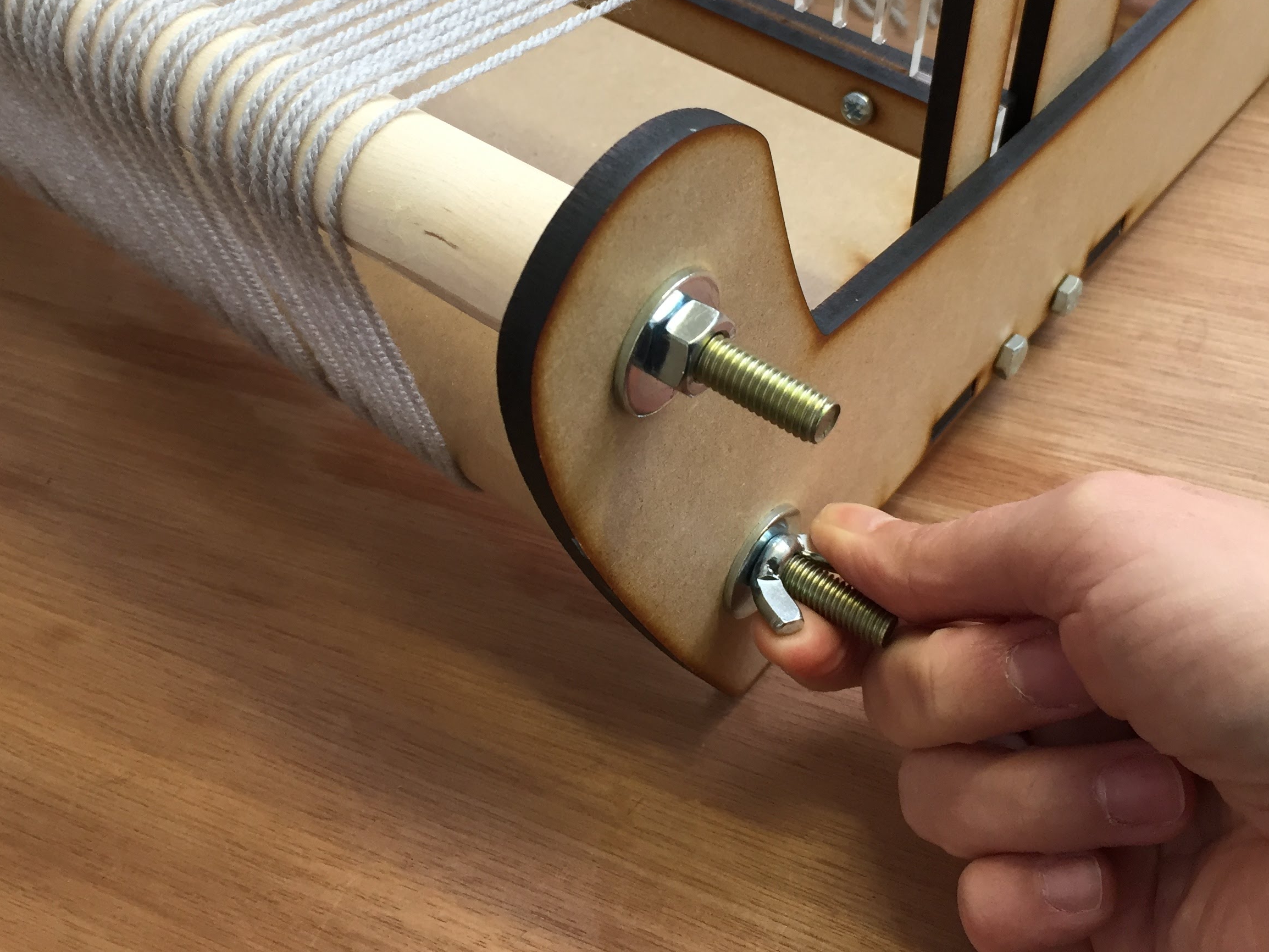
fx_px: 1503
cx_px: 622
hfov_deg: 45.8
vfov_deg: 34.7
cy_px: 288
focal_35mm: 41
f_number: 2.2
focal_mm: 4.15
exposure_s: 1/33
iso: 40
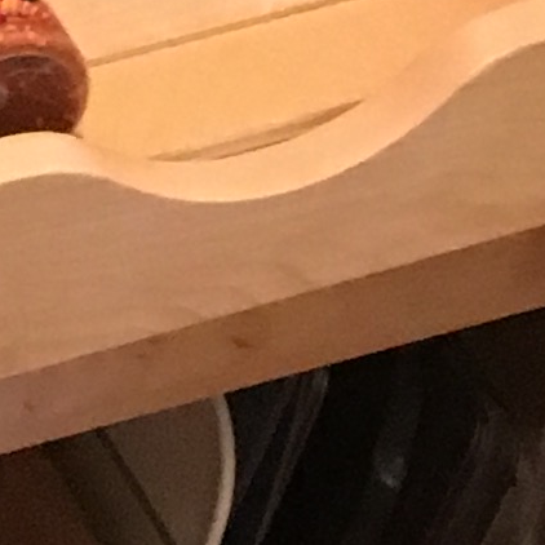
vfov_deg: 7.0
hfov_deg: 7.1
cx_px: 133
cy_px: -328
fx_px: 4364
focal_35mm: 245
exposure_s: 1/15
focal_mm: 4.15
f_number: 2.2
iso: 500
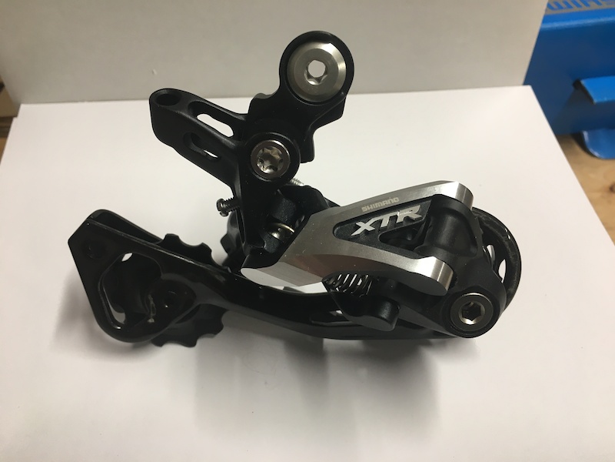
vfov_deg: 48.2
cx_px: 308
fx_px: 515
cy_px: 231
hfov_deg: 61.7
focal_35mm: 29
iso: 50
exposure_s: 1/30
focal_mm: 4.15
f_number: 2.2
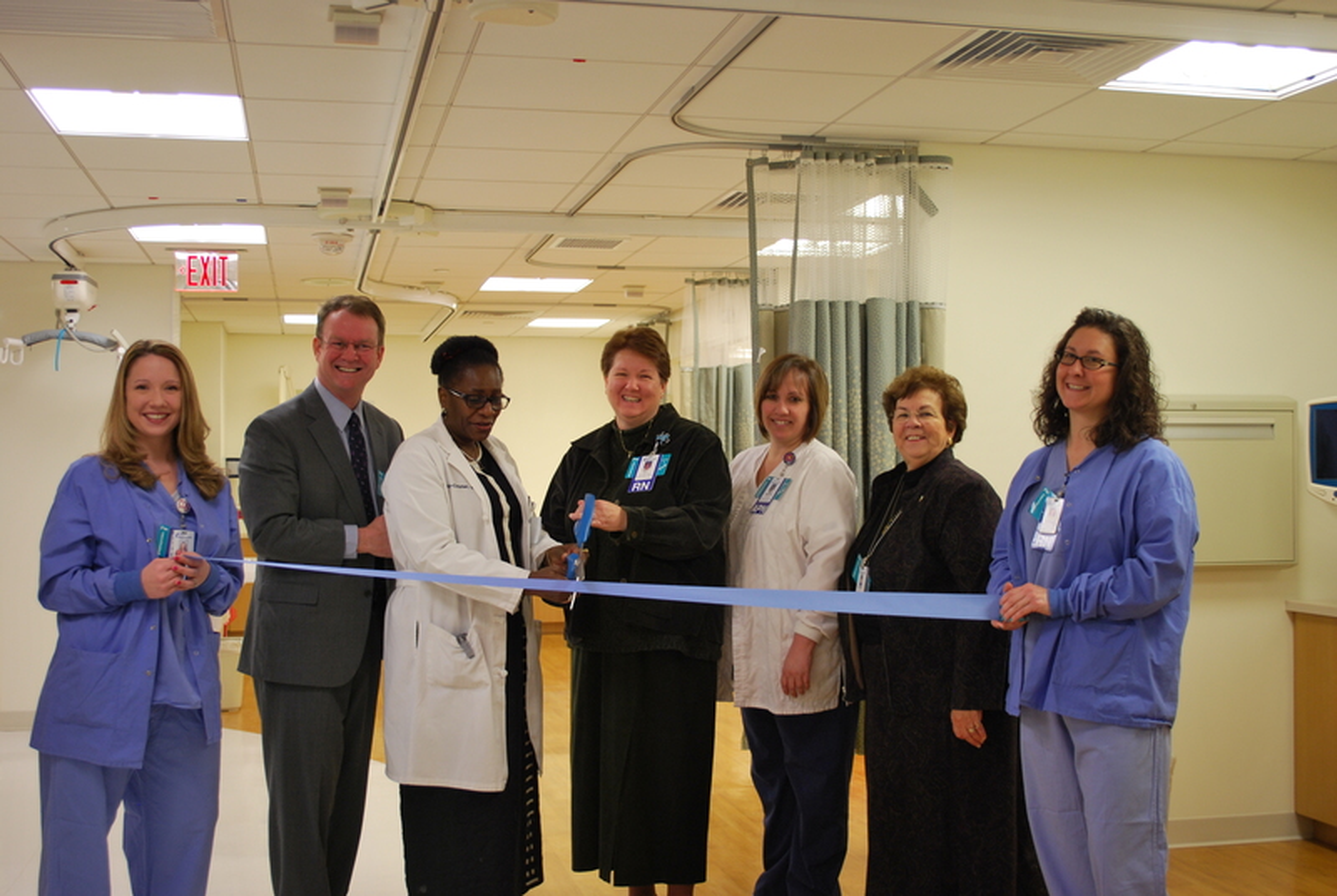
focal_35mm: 42
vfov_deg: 32.0
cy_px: 448
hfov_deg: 46.3
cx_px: 668
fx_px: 1562
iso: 280
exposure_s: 1/30
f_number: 4.5
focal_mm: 28
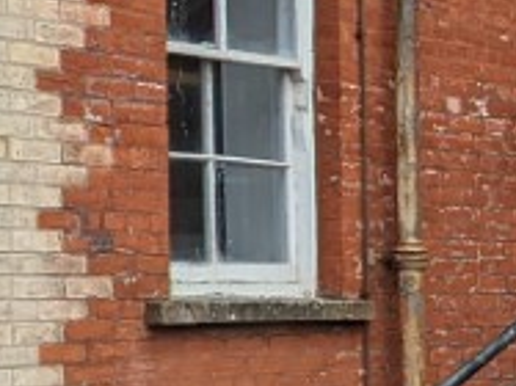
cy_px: 378
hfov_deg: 9.9
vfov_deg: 9.6
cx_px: 1515
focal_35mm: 154
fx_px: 2294
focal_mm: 6.81
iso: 44
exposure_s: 1/1639
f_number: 1.85
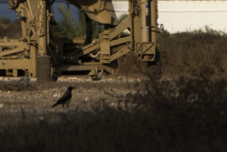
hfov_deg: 1.6
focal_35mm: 1267
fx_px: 7996
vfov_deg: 1.1
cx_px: -110
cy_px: -86
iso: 400
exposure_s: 1/1600
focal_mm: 400
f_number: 11
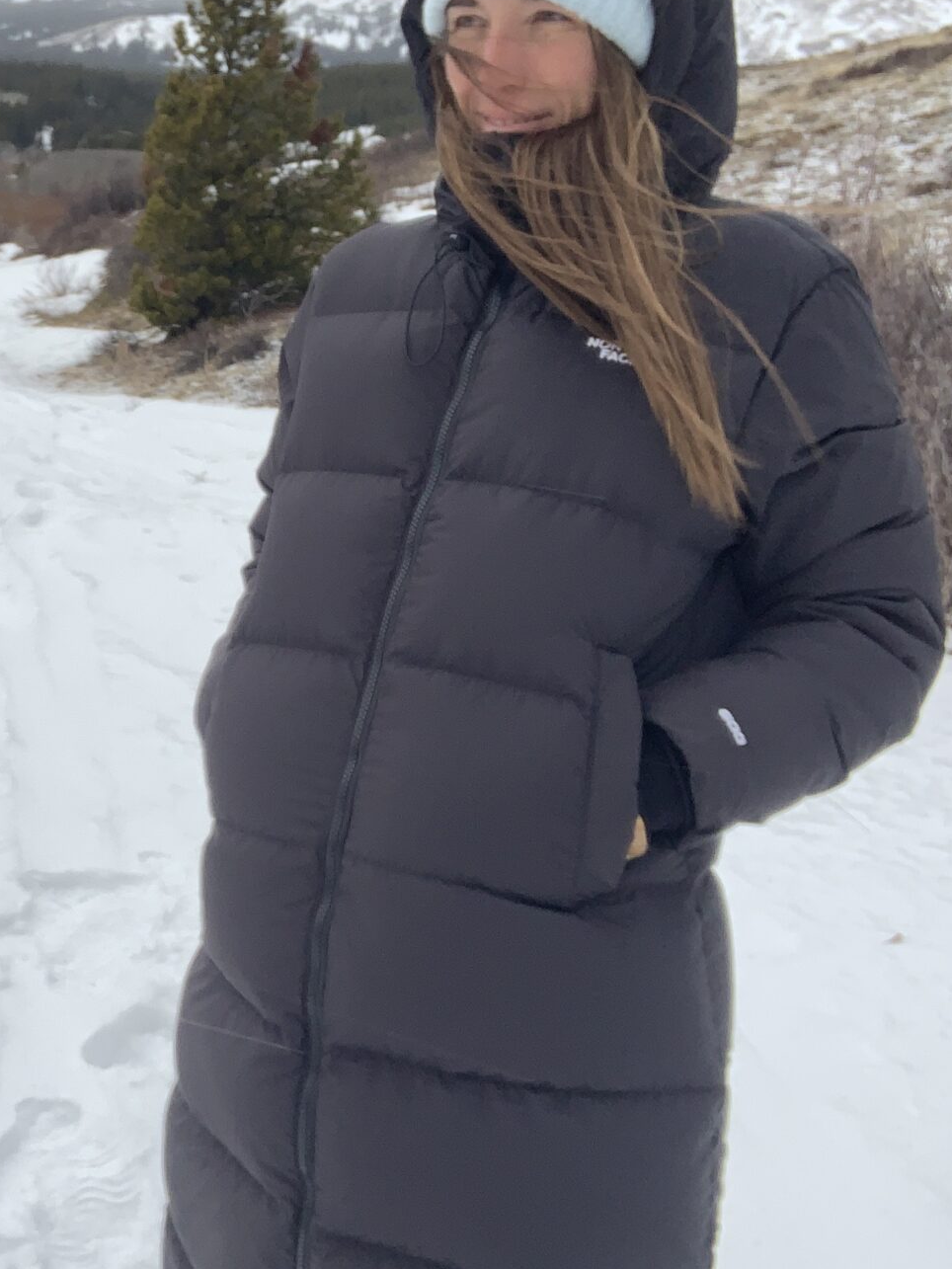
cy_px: 607
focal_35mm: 51
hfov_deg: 27.7
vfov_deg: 37.5
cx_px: 133
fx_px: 1870
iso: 16
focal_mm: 2.87
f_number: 2.2
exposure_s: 1/239
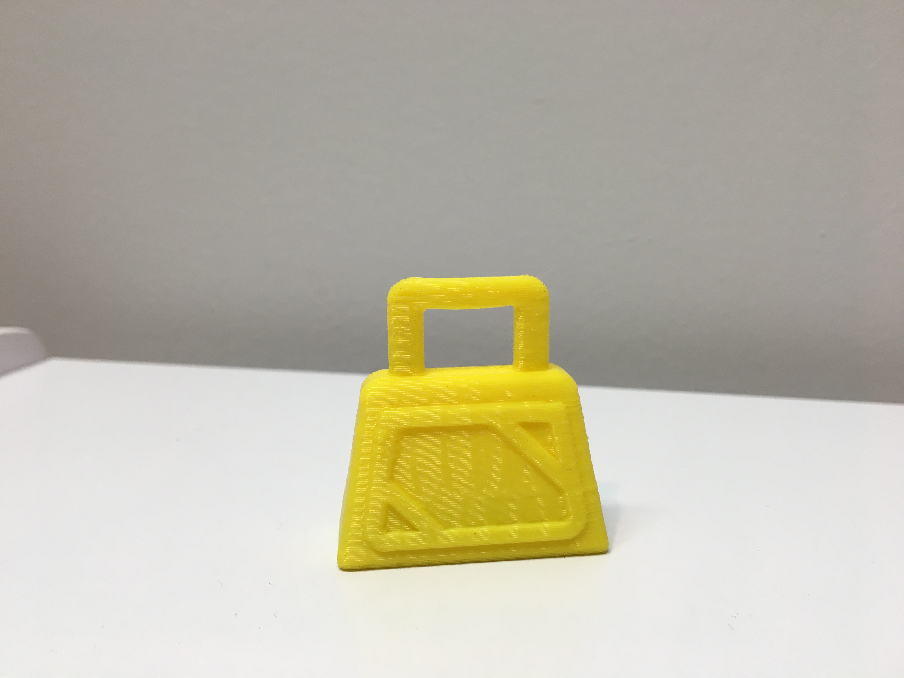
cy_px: 339
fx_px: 757
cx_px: 452
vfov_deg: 48.2
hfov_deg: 61.7
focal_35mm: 29
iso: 25
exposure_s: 1/40
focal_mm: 4.15
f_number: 2.2
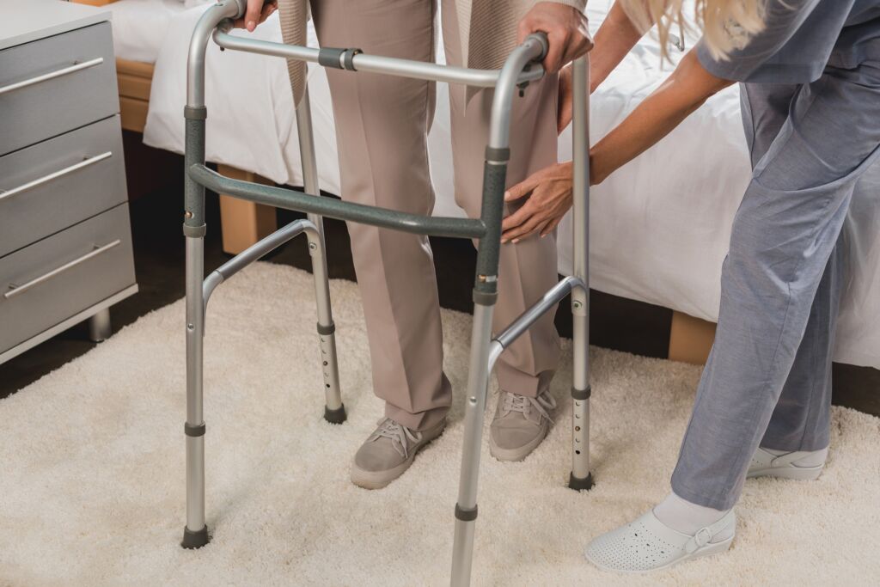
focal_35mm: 50
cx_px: 440
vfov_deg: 27.0
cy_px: 294
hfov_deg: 39.6
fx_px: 1222
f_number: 4
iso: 320
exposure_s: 1/160
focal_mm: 50
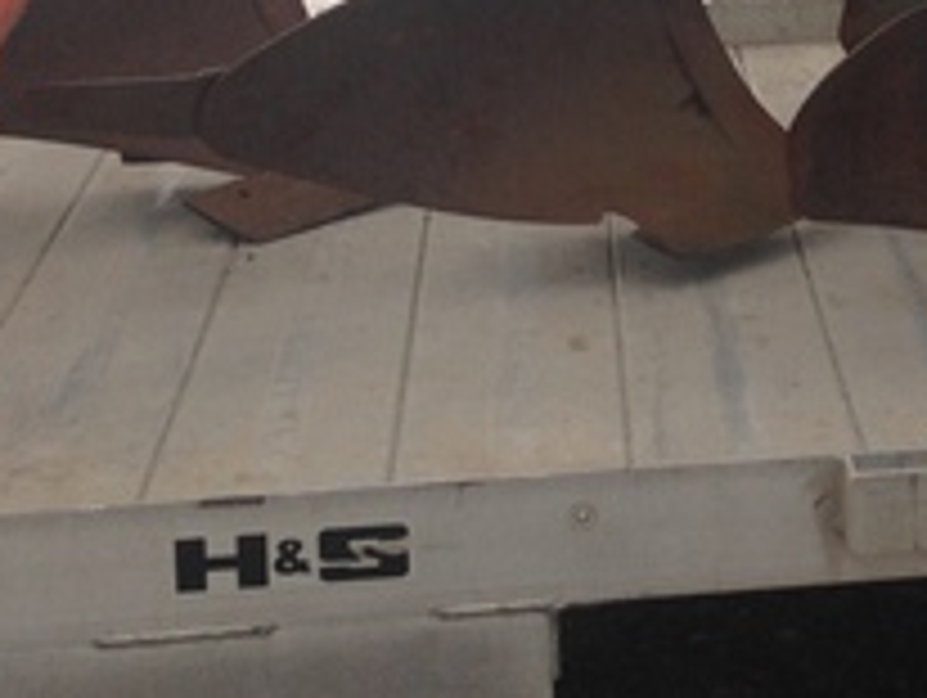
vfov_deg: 13.2
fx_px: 2949
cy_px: -72
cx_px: 1022
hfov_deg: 17.3
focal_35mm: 110
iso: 50
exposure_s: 1/156
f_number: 2.4
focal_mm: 4.12
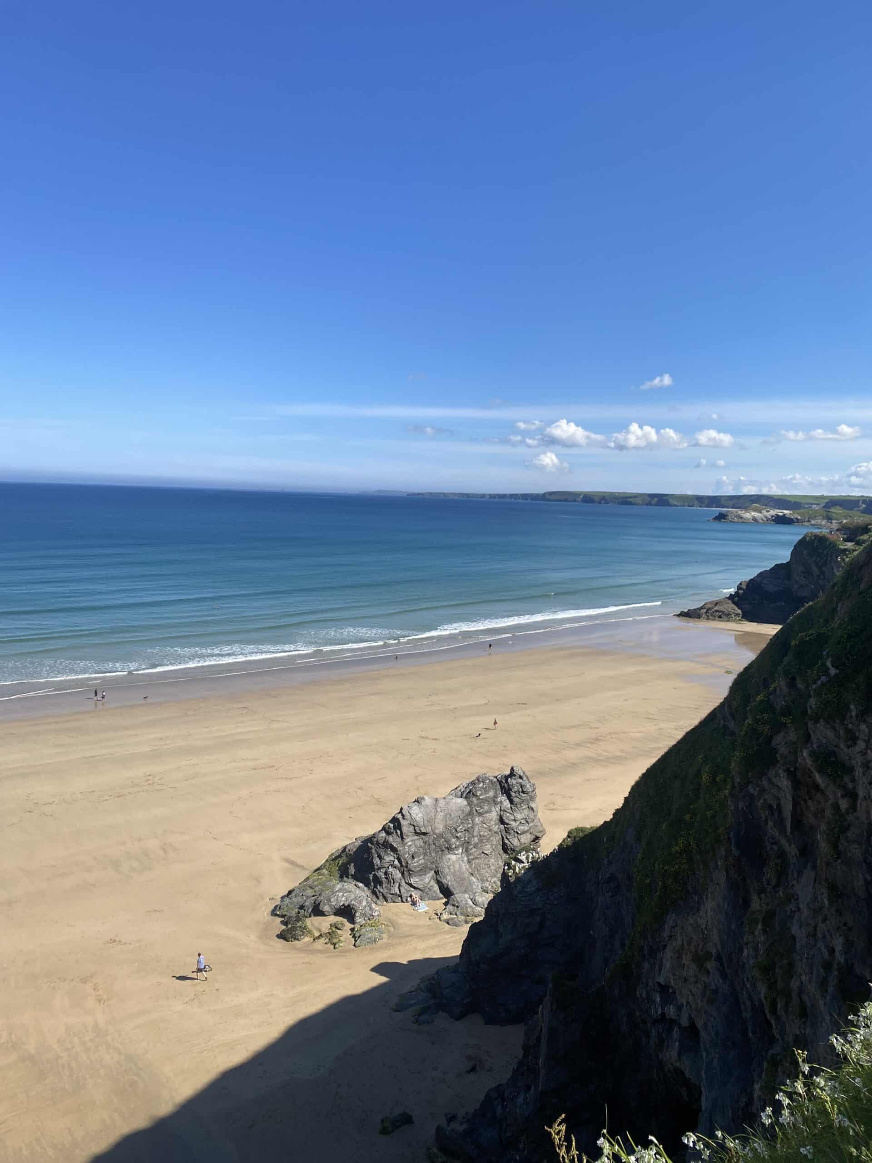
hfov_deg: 53.1
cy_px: 582
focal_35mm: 26
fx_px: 873
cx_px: 436
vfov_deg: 67.3
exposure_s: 1/3401
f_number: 1.8
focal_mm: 4.25
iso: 32
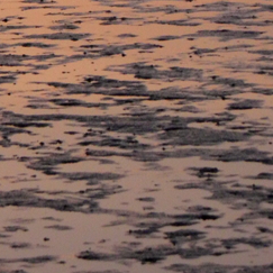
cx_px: -139
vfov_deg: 4.8
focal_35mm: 363
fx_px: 3239
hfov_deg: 4.8
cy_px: -251
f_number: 4
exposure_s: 1/640
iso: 200
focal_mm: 17.1
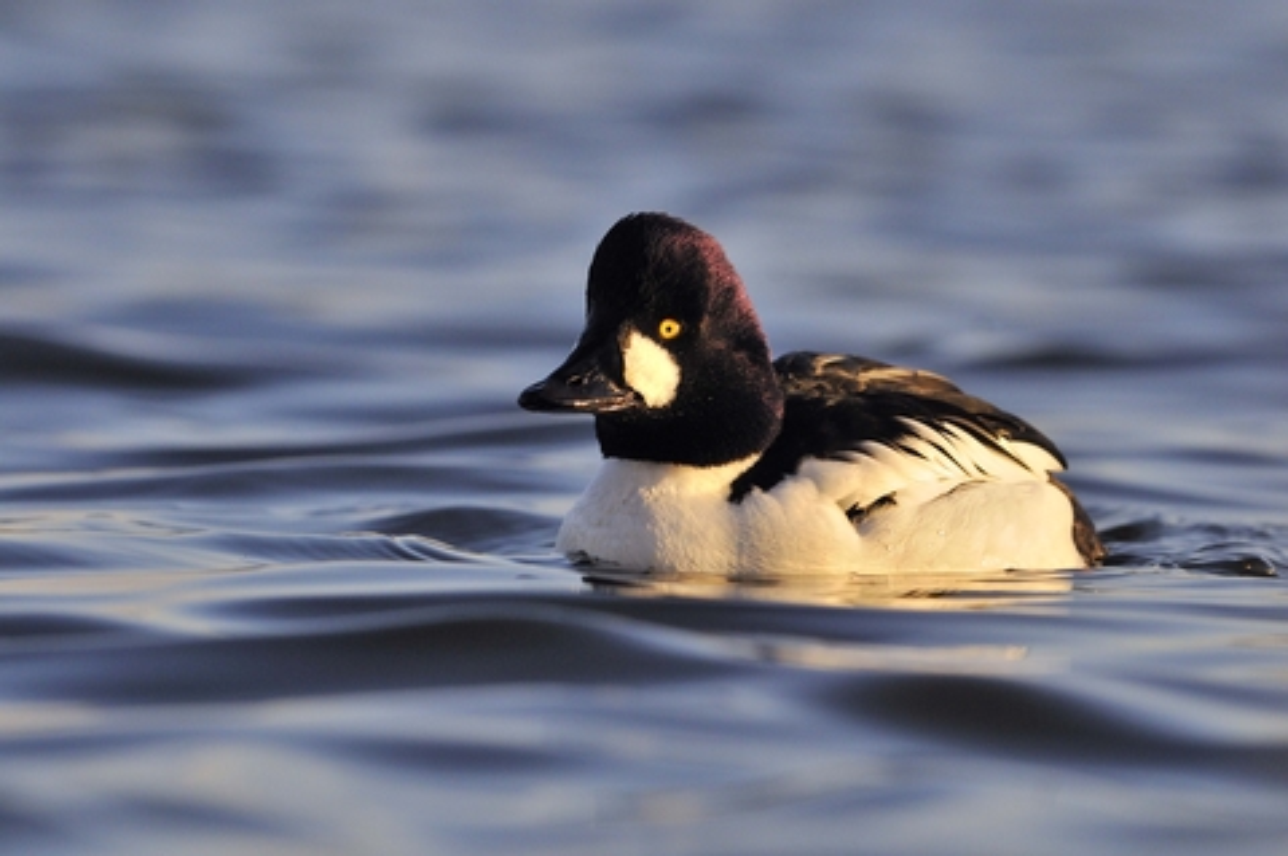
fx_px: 16083
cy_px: 428
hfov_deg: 4.6
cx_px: 644
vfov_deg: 3.0
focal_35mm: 450
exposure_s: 1/2000
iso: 500
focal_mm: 300
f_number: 5.6
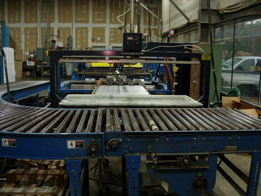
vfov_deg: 37.7
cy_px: 98
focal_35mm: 38
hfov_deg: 49.0
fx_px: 287
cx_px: 130
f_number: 2.8
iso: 200
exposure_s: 1/46.5
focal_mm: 7.8
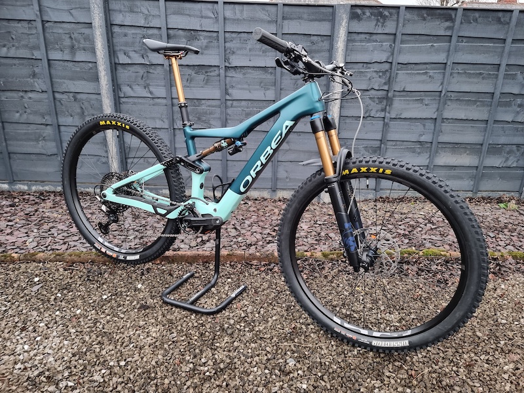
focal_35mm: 24
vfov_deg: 56.8
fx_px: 363
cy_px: 196
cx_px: 262
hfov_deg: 71.6
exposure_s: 1/100
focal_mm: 6.7
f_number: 1.8
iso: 320
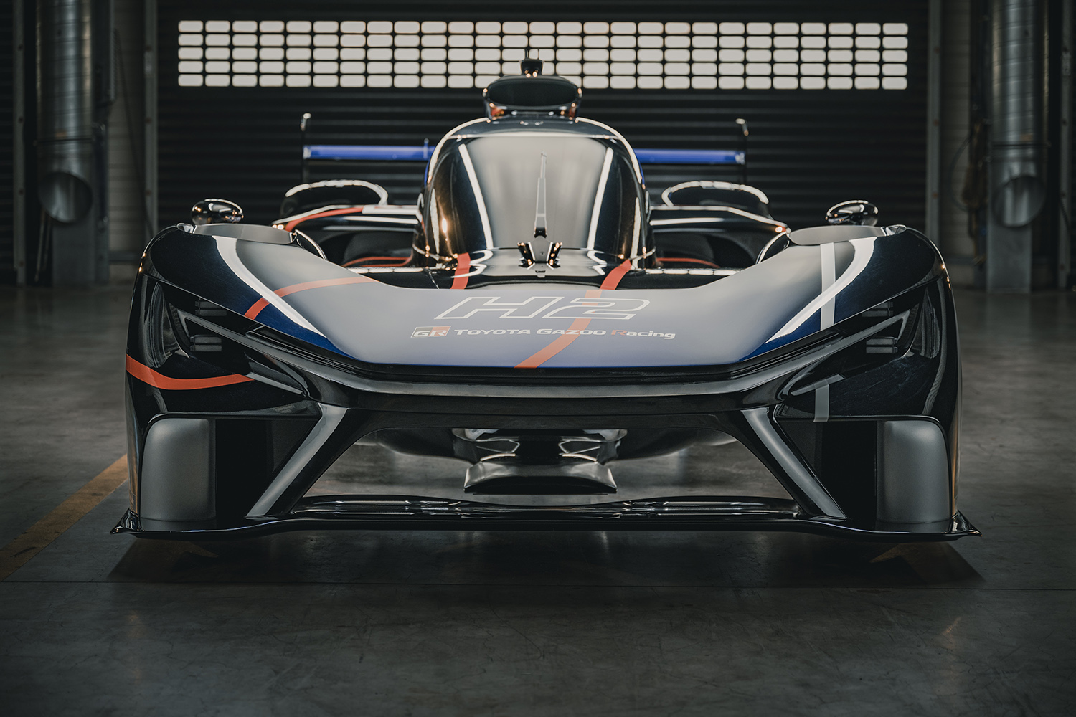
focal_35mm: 66
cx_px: 538
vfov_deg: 20.6
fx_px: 1973
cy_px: 358
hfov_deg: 30.5
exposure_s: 1/60
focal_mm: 66
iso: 200
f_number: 2.8
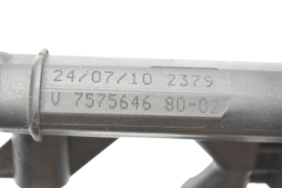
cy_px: 94
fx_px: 646
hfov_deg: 24.6
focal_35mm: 82
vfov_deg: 16.5
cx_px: 141
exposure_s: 1/160
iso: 6400
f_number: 6.3
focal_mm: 55
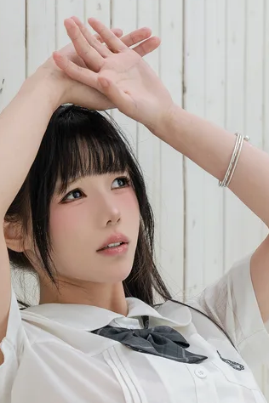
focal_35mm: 149
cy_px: 457
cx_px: 122
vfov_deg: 13.5
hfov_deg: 9.2
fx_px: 1670
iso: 100
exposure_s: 1/100
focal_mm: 49
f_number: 4
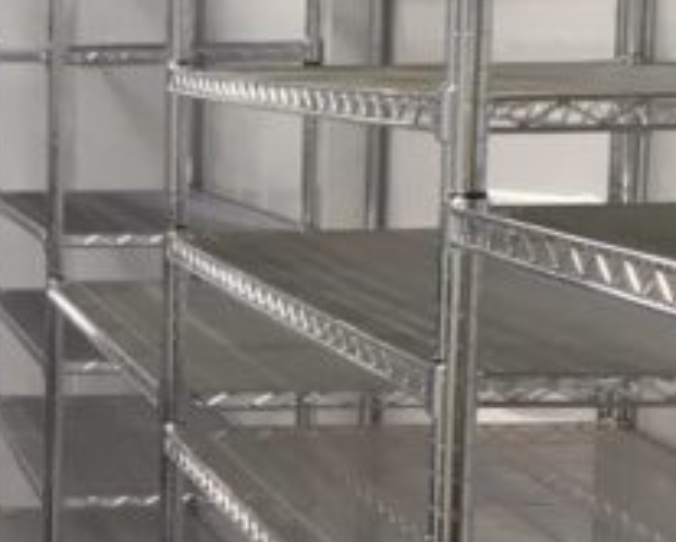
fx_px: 2804
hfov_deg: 13.3
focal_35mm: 140
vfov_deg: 10.9
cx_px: -202
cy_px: 549
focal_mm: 4.15
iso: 64
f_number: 2.2
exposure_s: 1/33
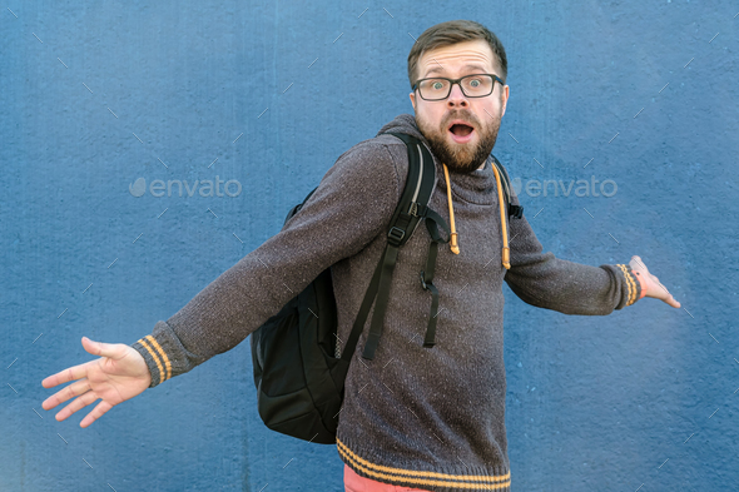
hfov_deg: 37.5
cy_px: 246
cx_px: 370
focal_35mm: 53
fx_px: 1088
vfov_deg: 25.5
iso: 400
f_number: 8
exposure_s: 1/125
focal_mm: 35
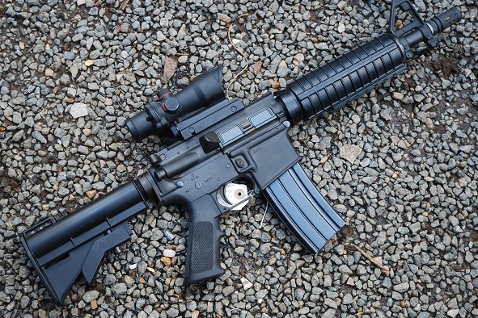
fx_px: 810
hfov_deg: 32.9
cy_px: 161
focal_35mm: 61
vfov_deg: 22.3
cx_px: 239
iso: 200
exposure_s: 1/80
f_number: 4.5
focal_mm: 40
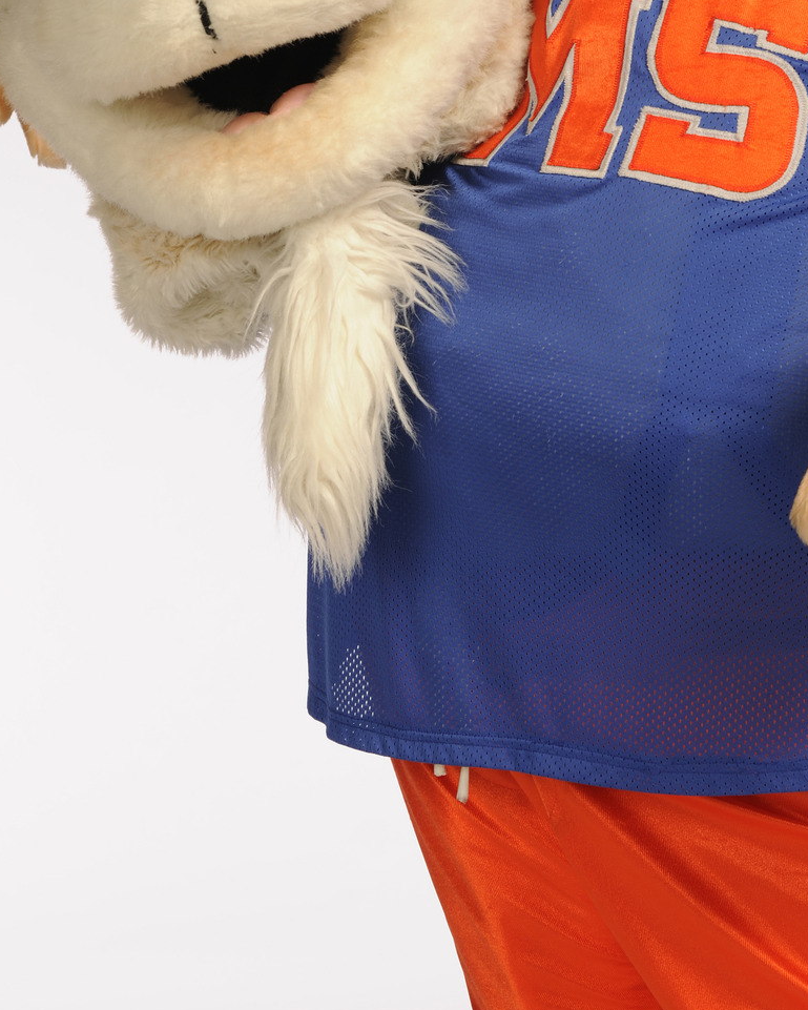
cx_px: 587
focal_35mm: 120
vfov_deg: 15.8
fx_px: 3586
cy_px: 58
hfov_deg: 12.8
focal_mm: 60
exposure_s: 1/250
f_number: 11
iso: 100
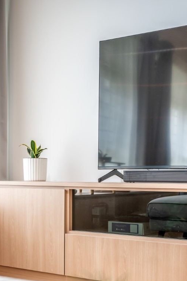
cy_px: 196
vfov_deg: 35.7
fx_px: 429
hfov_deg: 24.6
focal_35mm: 55
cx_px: 97
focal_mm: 36
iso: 500
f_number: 4
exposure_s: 1/40
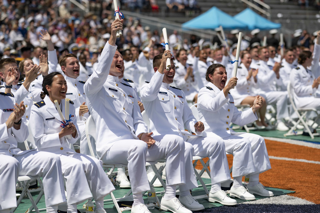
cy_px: 106
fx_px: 933
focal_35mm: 105
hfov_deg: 19.5
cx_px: 160
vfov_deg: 13.0
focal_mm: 105
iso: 100
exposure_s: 1/5000
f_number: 2.8
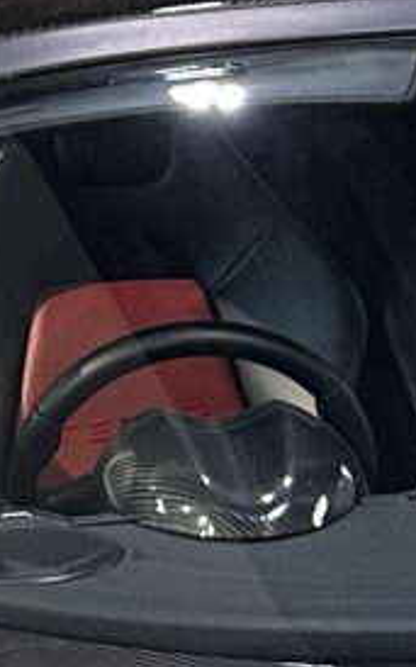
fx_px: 3523
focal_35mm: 194
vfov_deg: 10.6
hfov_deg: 6.7
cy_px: 839
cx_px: 448
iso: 250
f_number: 1.78
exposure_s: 1/60
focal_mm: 6.86
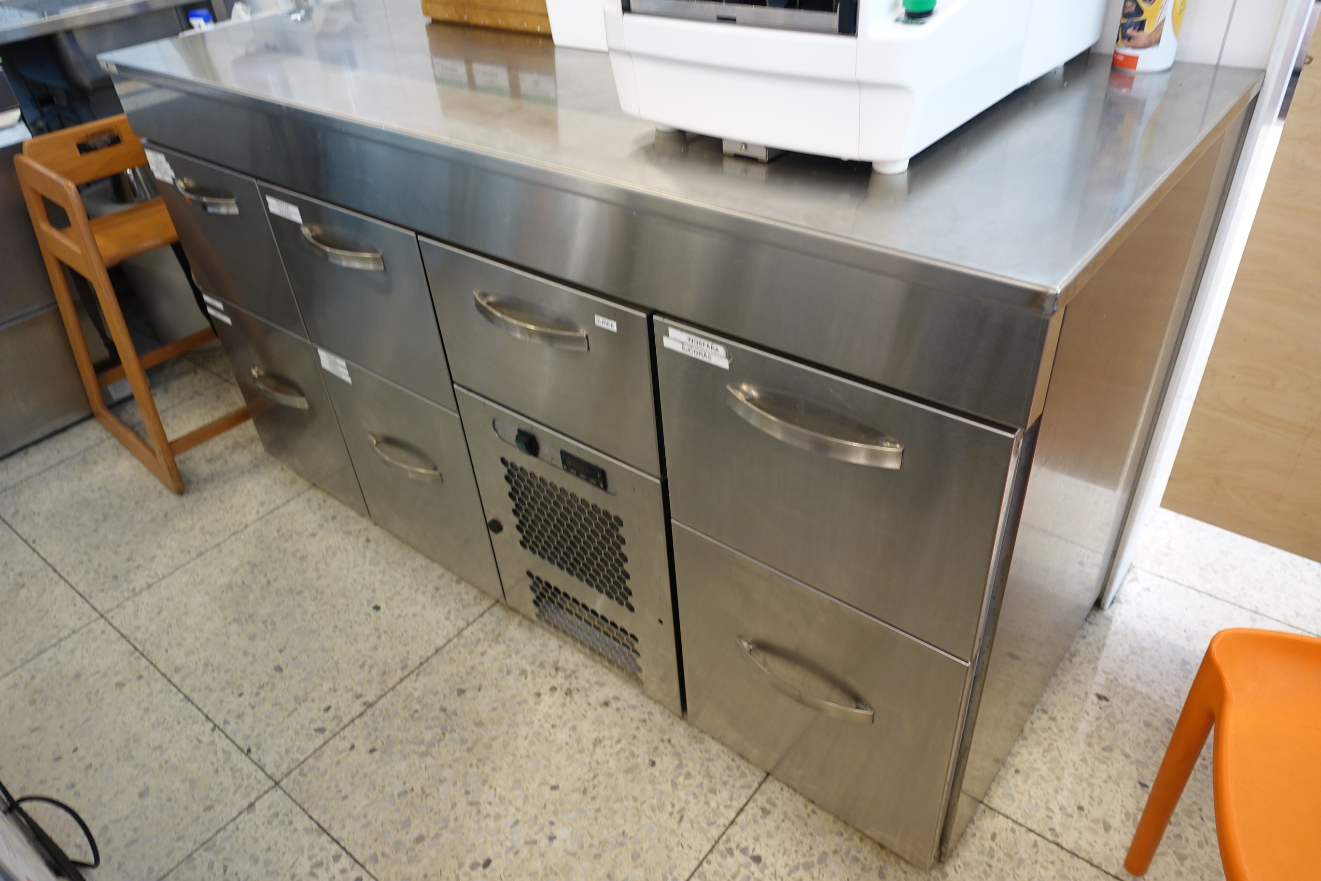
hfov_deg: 73.7
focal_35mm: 24
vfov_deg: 53.1
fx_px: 881
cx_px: 660
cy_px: 440
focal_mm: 8.8
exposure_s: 1/30
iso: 160
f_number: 1.8
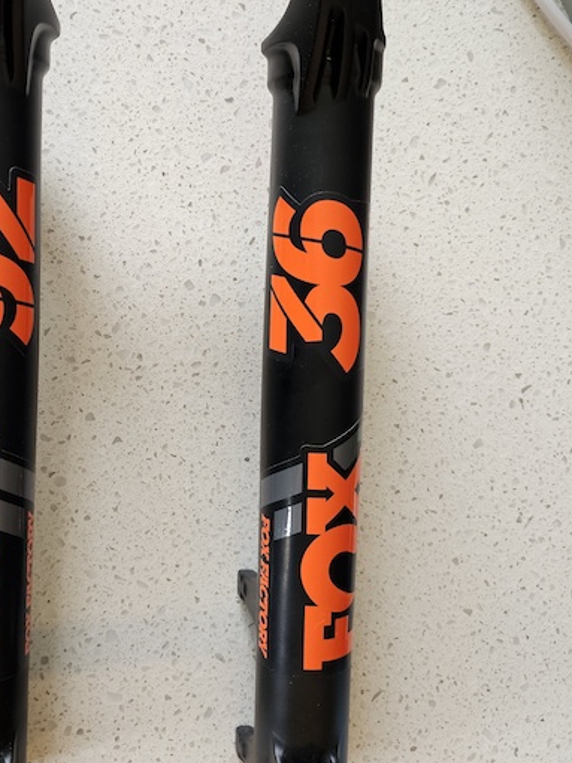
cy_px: 331
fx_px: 793
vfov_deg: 51.2
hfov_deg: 39.0
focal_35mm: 36
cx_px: 176
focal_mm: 6.3
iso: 160
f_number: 1.7
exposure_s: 1/120
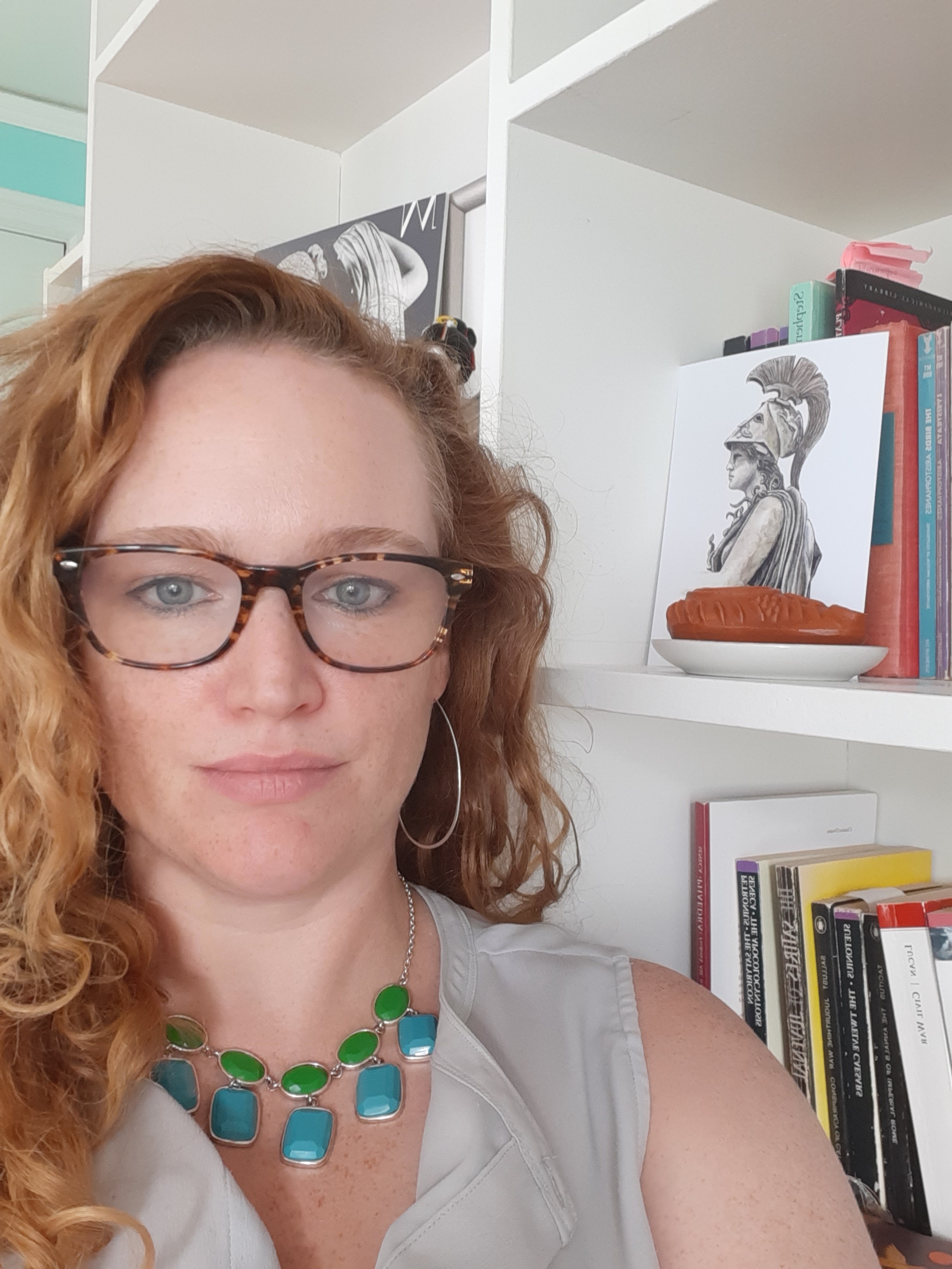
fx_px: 1137
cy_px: 634
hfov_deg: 45.4
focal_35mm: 31
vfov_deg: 58.4
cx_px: 476
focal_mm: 3.75
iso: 200
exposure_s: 1/24
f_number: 2
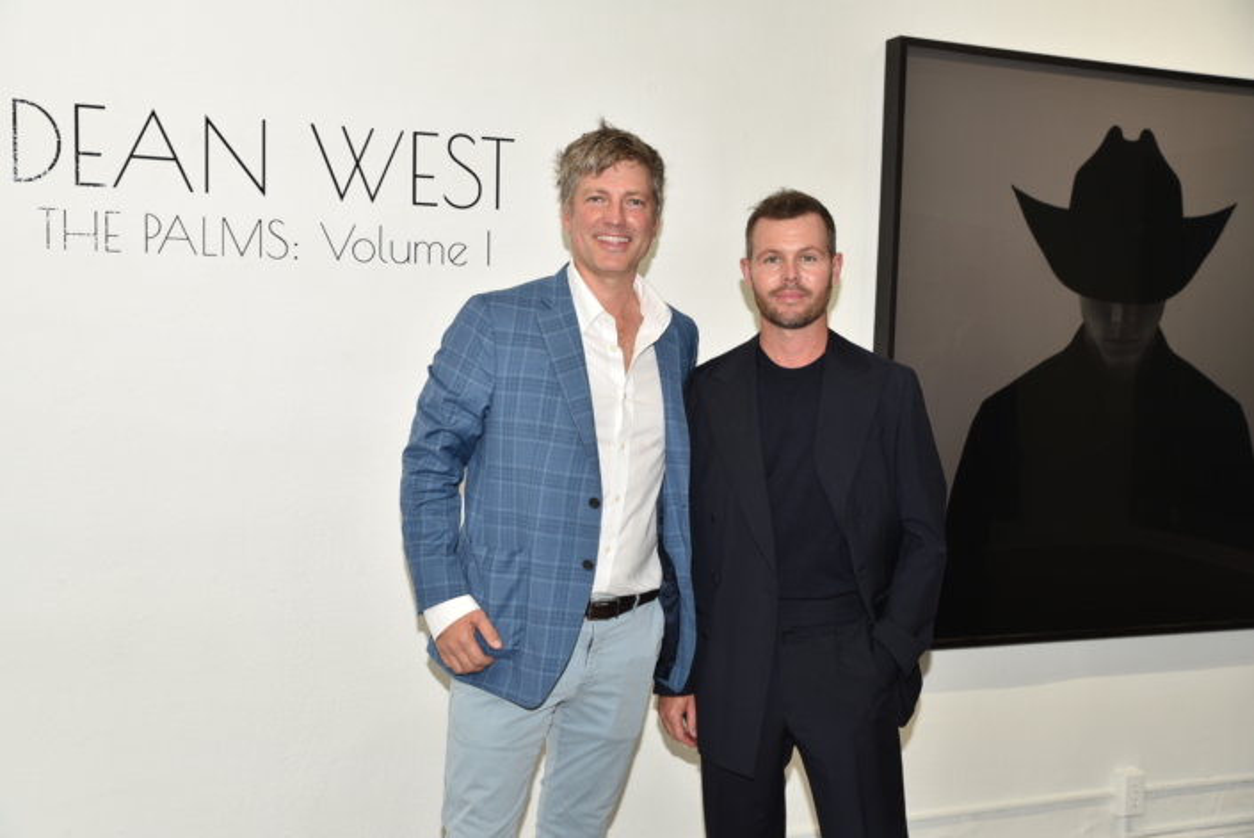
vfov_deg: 30.6
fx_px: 1534
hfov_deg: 44.5
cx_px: 627
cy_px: 419
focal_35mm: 44
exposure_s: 1/60
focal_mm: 44
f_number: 4
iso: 100
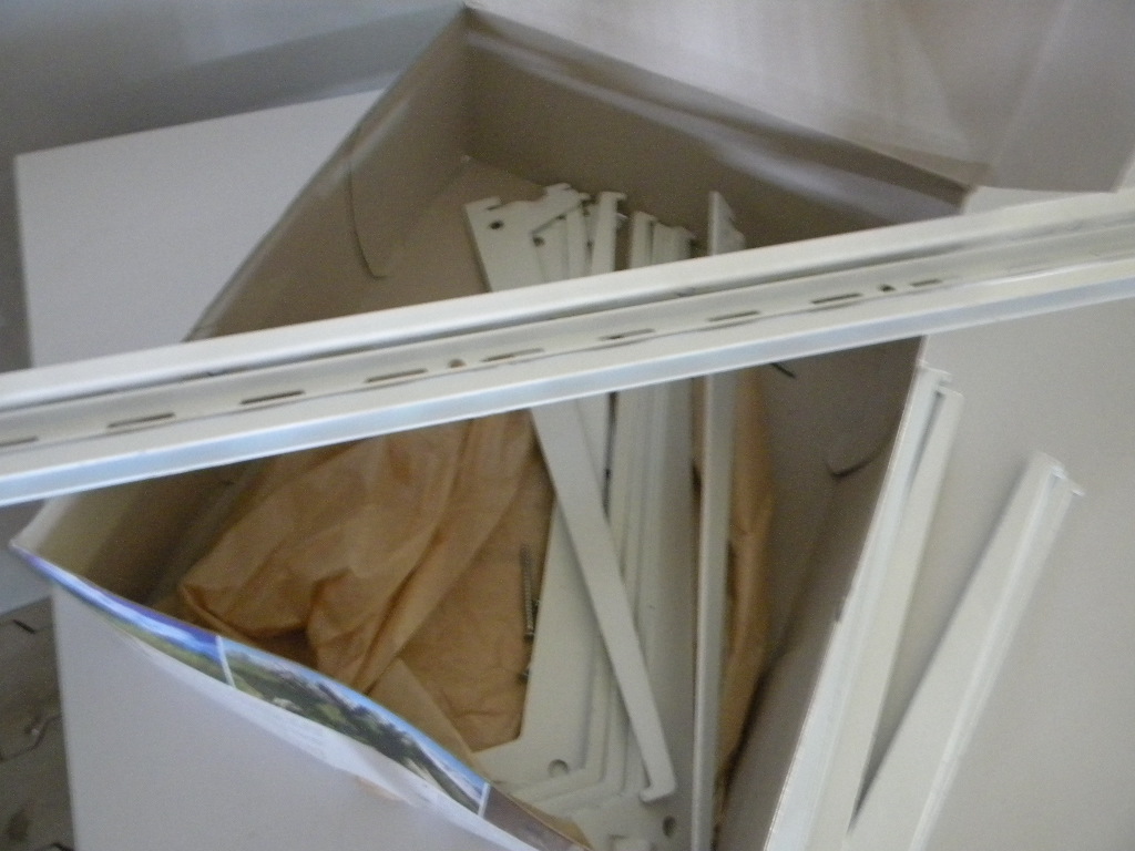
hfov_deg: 63.4
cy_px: 426
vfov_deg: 49.7
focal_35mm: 28
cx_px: 568
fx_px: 918
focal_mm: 5
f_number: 3.5
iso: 800
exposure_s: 1/2.6
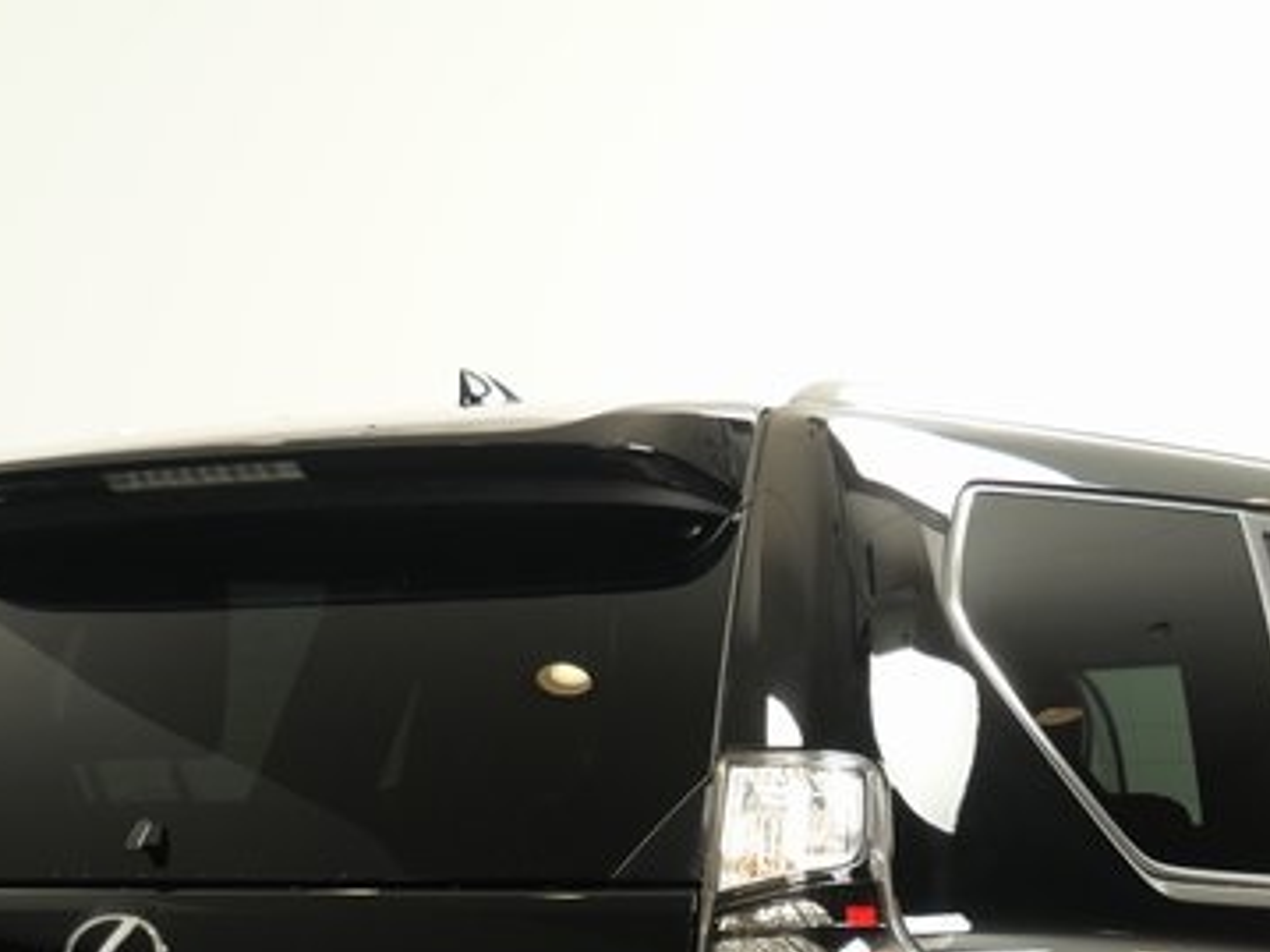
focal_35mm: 114
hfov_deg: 17.2
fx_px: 4181
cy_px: 1217
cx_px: 884
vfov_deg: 12.6
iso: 250
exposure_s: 1/200
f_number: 4.5
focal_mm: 20
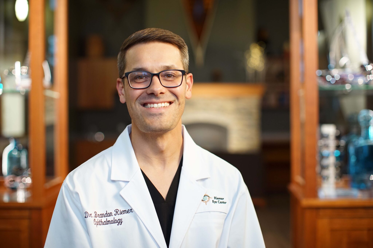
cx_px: 186
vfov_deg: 27.0
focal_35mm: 50
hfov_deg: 39.6
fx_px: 518
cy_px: 124
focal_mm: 50
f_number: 2
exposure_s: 1/250
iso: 1250
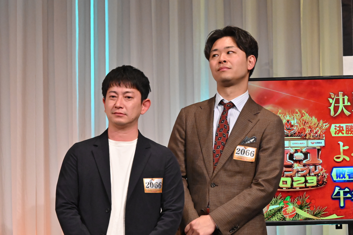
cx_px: 176
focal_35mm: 187
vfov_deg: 7.3
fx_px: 1833
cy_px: 118
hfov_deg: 11.0
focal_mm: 125
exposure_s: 1/400
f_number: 7.1
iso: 5000
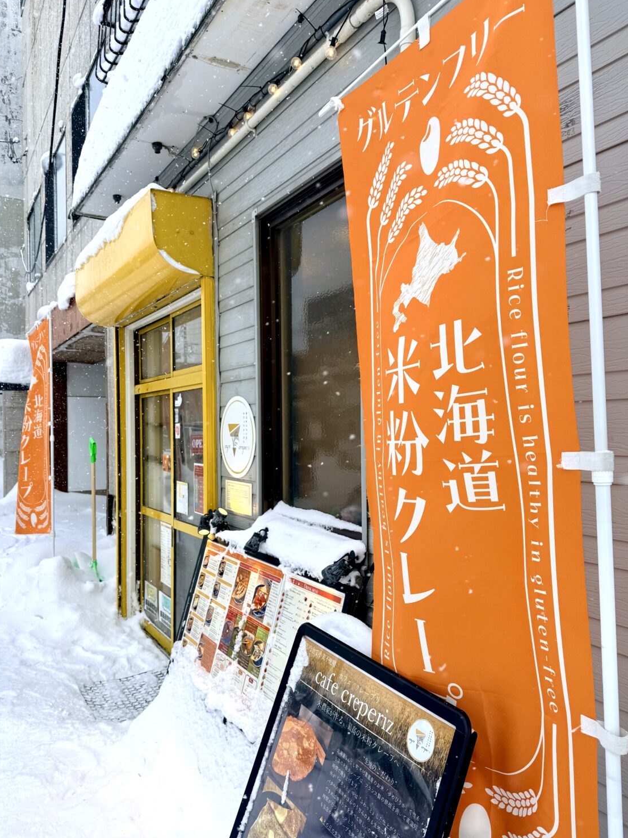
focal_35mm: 25
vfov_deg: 69.4
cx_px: 303
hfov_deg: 54.9
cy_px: 430
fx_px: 605
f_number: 1.78
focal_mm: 6.76
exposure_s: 1/1139
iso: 80
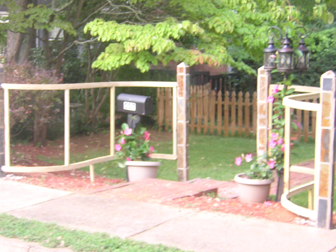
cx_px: 168
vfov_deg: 19.9
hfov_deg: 26.3
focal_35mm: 74
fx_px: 718
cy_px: 126
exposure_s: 1/30.7
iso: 100
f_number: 3.8
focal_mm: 9.6
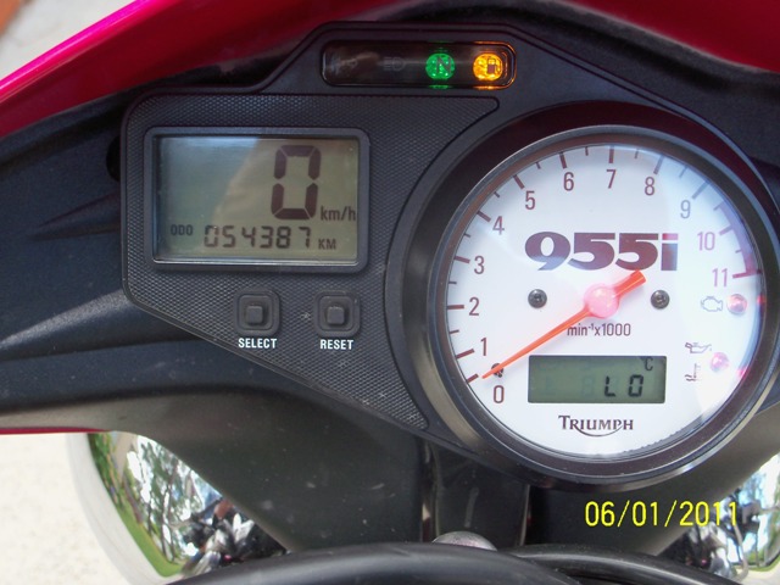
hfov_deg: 40.4
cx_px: 390
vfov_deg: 30.9
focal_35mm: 47
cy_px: 292
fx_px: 1059
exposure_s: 1/60
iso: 80
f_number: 3.2
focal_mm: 8.3
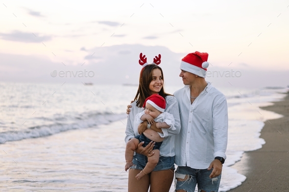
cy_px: 96
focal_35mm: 55
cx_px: 144
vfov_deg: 24.6
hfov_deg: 36.3
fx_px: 441
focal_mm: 55
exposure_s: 1/500
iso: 100
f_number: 1.8
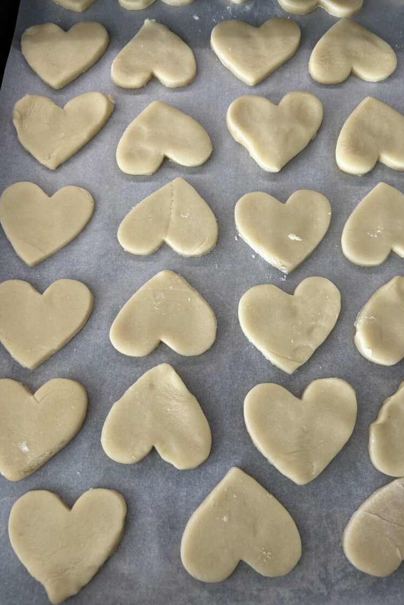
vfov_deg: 63.6
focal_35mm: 29
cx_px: 234
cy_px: 282
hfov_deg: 44.8
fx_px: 488
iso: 64
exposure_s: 1/60
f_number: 1.5
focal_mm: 5.7
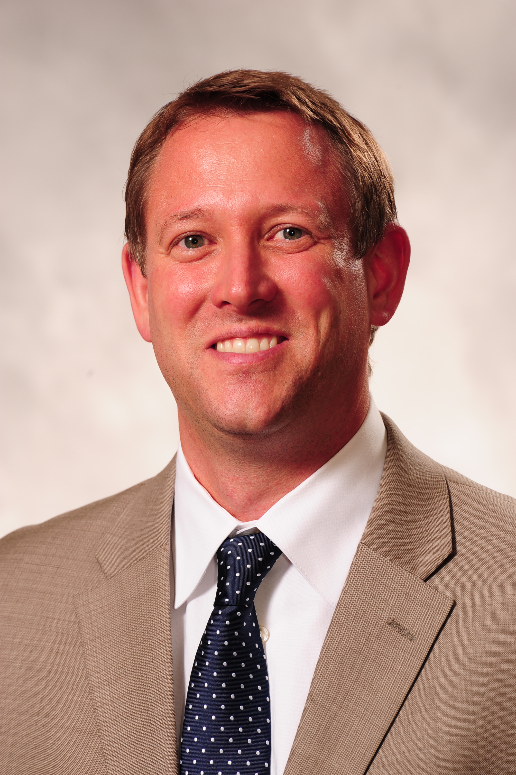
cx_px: 258
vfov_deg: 10.6
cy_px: 388
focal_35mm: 195
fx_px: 4196
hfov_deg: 7.0
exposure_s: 1/180
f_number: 9.5
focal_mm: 195
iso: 250
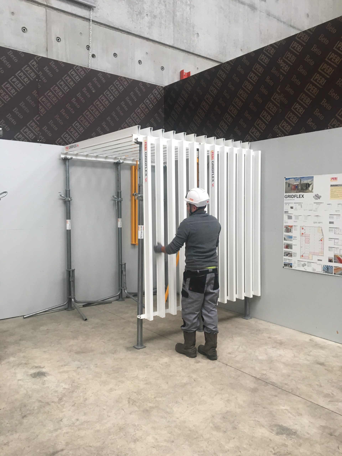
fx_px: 382
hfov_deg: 48.2
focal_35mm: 29
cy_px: 228
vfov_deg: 61.7
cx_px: 171
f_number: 2.2
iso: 64
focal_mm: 4.15
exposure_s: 1/30
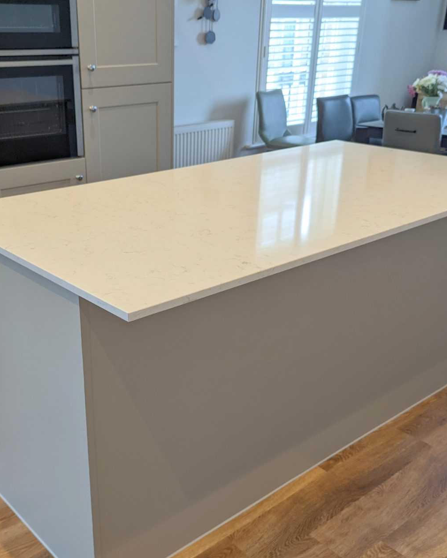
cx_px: 161
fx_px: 628
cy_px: 333
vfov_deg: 47.7
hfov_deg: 38.8
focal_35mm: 38
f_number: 1.85
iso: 87
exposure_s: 1/100
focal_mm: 6.81
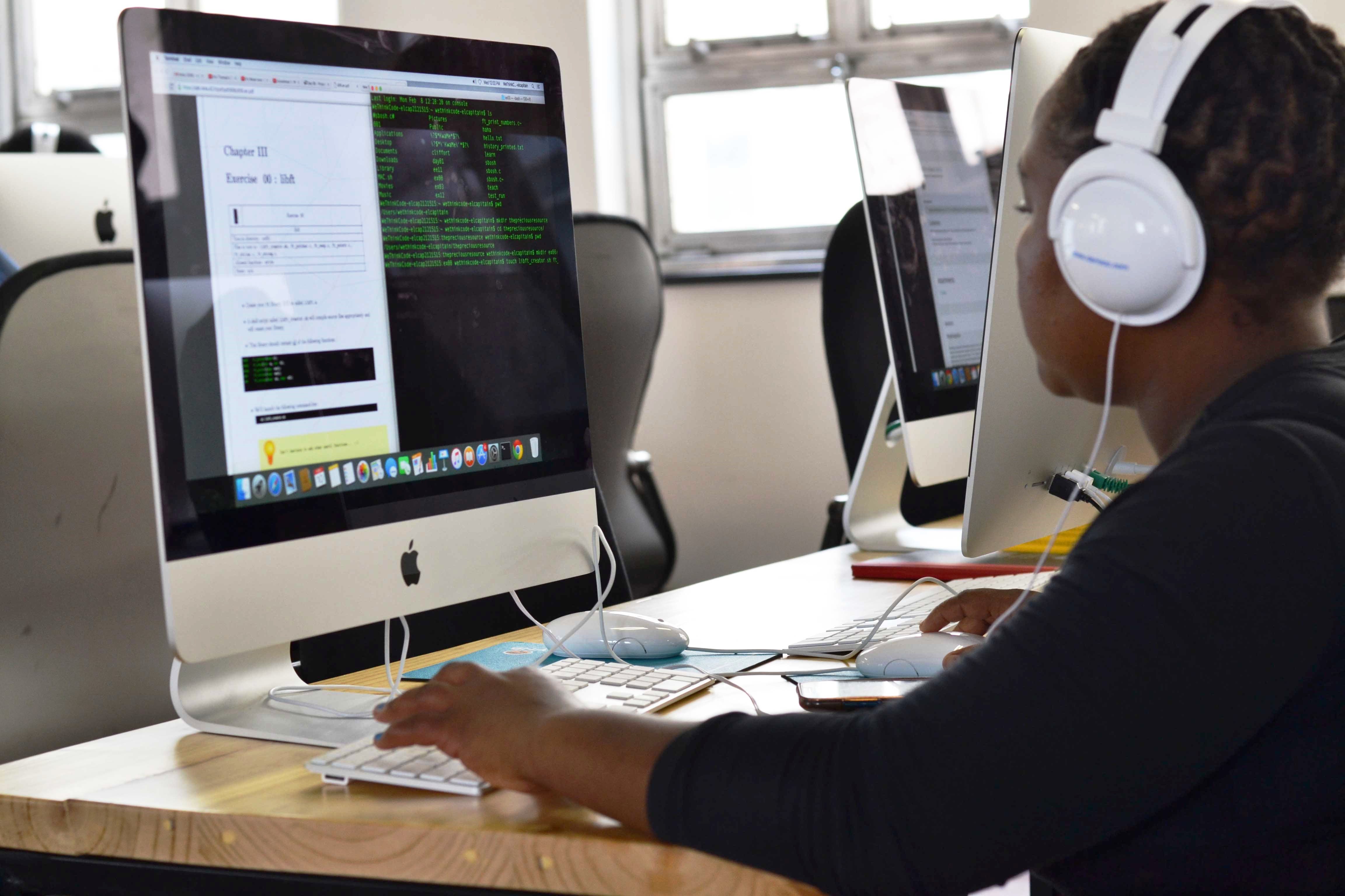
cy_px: 448
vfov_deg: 18.2
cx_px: 672
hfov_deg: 27.0
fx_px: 2802
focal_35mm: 75
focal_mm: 50
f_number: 4.5
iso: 400
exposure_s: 1/80
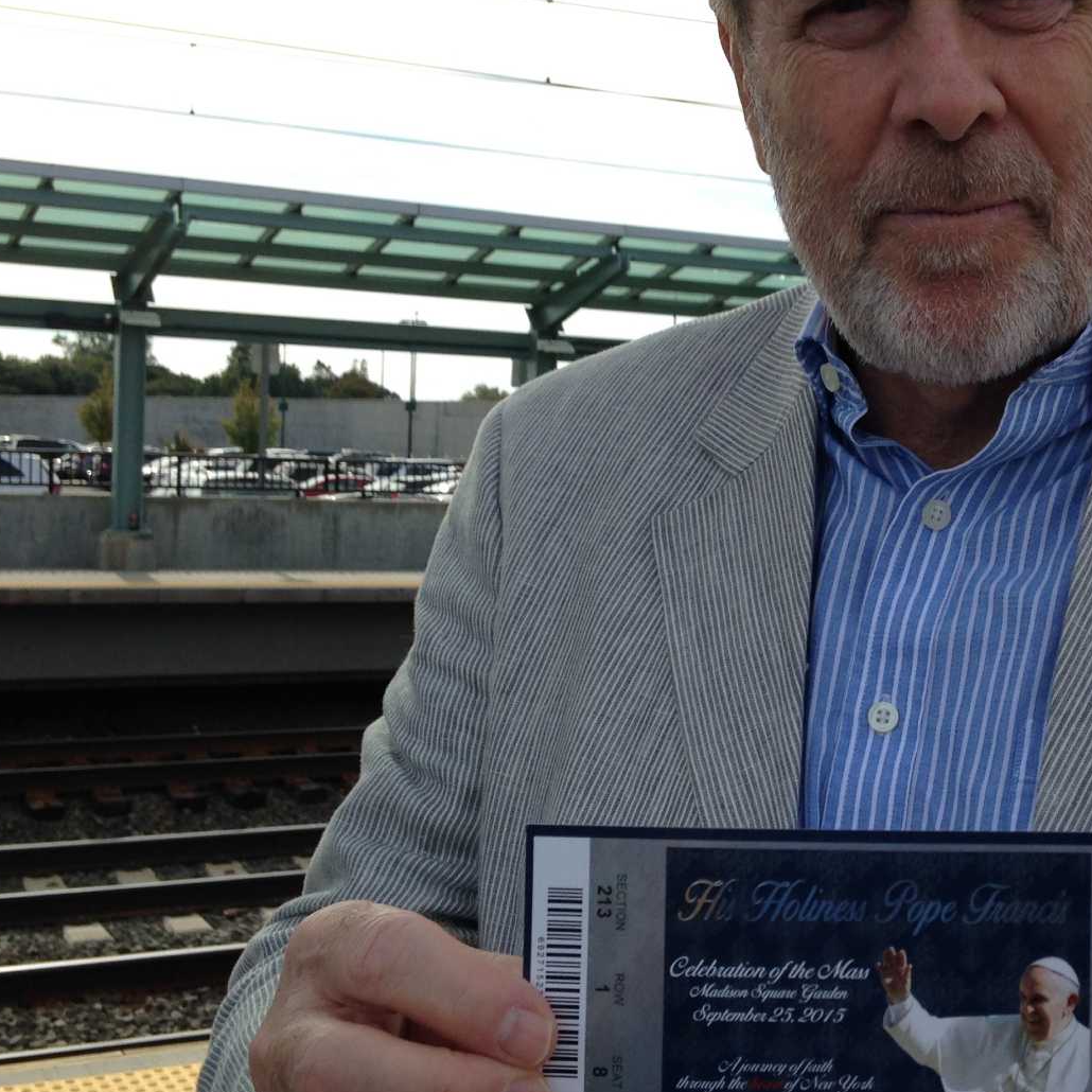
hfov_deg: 29.1
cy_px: 497
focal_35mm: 58
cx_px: 832
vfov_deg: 29.5
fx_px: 2070
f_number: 2.4
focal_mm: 4.12
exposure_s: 1/1355
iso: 50
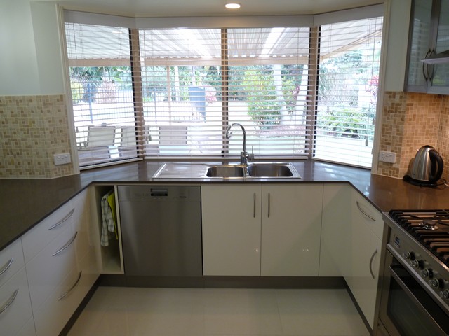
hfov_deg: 65.3
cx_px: 224
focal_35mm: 27
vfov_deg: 51.4
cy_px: 168
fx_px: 350
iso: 125
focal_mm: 4.8
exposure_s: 1/30
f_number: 2.8
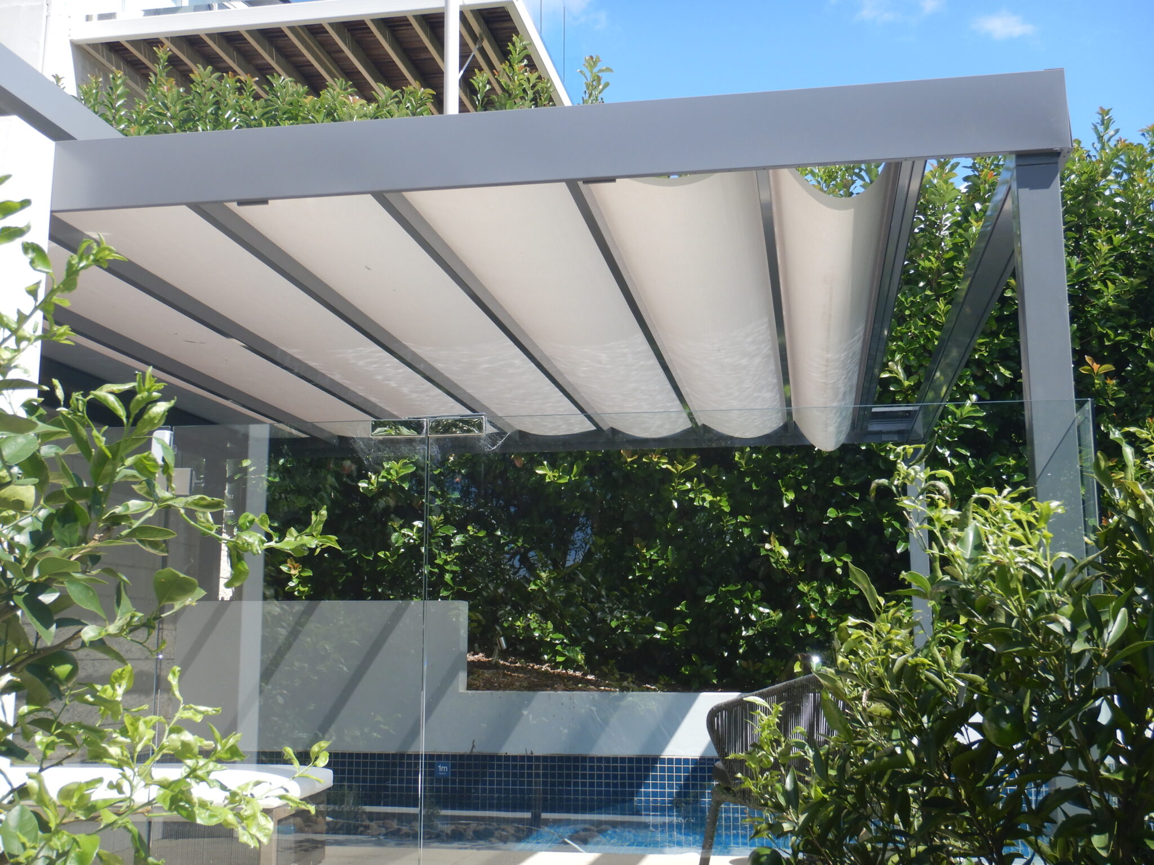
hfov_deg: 46.8
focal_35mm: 40
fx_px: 1333
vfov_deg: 36.0
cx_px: 577
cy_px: 432
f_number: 4.2
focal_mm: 7.2
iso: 125
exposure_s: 1/400
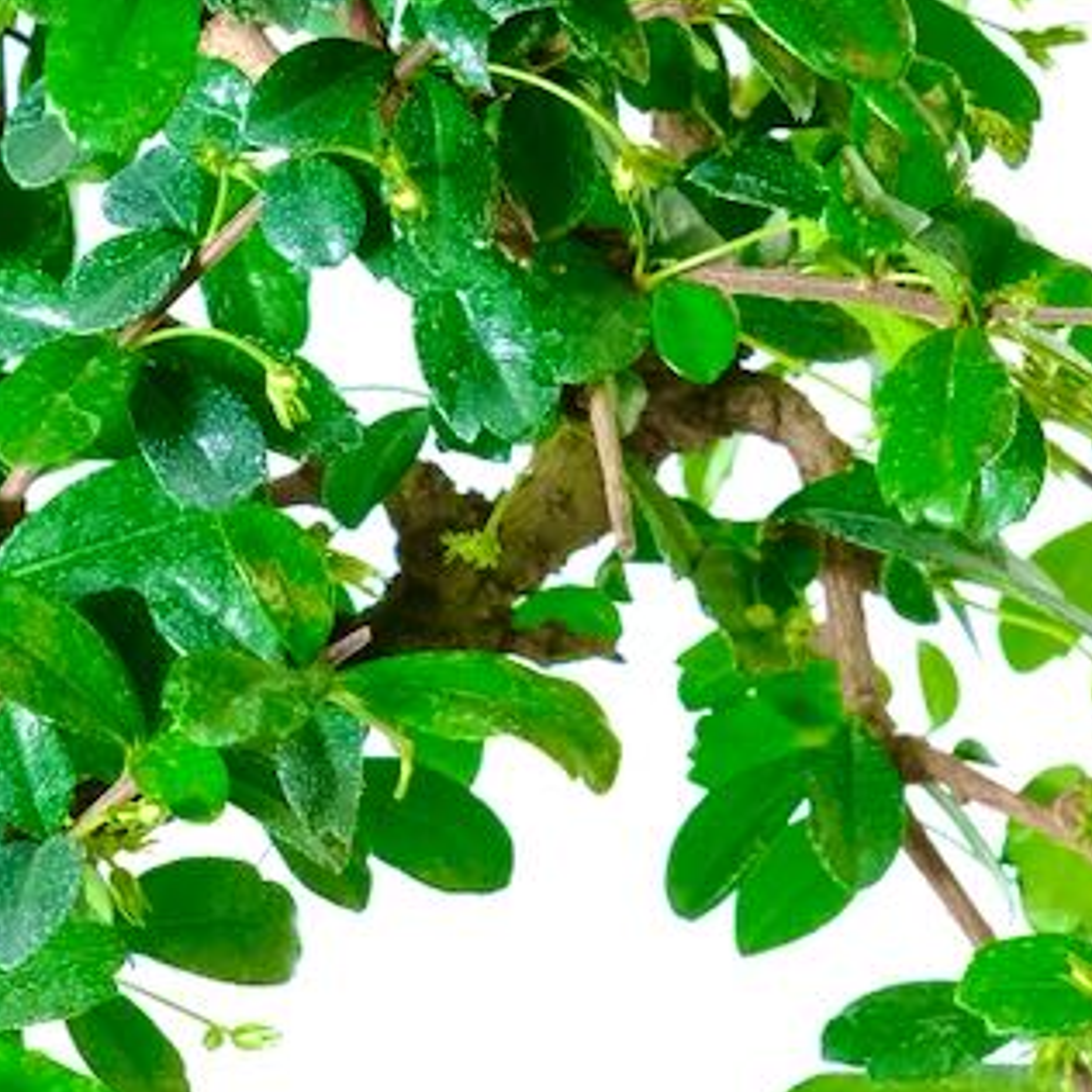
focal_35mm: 393
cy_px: 1213
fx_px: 14026
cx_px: 107
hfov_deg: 4.5
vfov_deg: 4.4
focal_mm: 76.3
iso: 1600
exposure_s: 1/30
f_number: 7.1
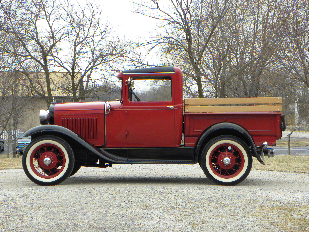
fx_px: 937
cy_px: 116
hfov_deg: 18.7
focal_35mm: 105
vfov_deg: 14.1
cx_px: 154
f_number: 4
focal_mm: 18.8
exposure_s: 1/111
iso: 64
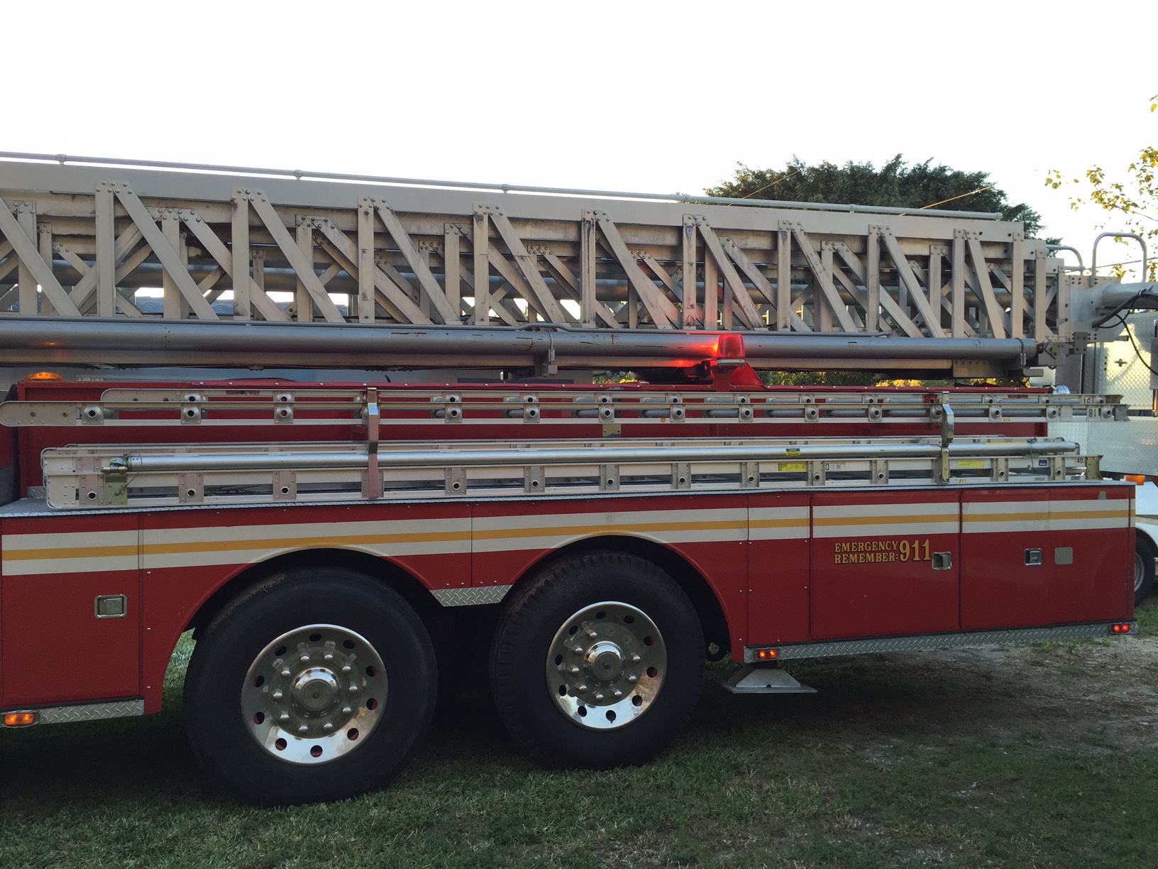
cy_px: 434
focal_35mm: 29
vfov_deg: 48.2
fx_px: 970
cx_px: 579
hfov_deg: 61.7
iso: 40
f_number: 2.2
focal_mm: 4.15
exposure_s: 1/120
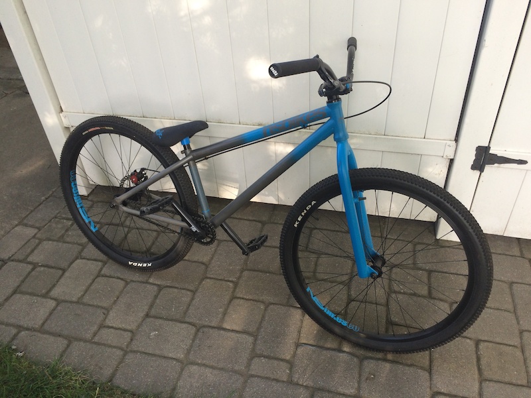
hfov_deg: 61.7
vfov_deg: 48.2
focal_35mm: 29
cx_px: 266
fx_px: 445
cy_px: 199
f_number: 2.2
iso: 64
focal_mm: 4.15
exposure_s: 1/120
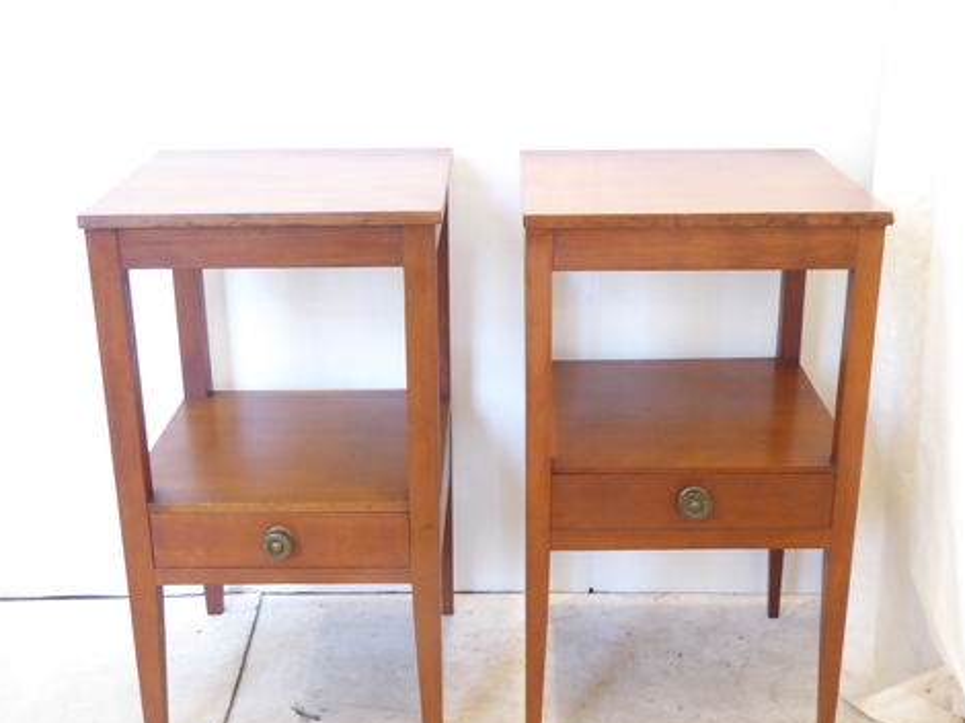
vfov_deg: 31.4
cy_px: 423
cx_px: 462
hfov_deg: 41.2
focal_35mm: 46
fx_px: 1282
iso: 400
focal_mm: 6.3
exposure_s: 1/4
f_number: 3.7
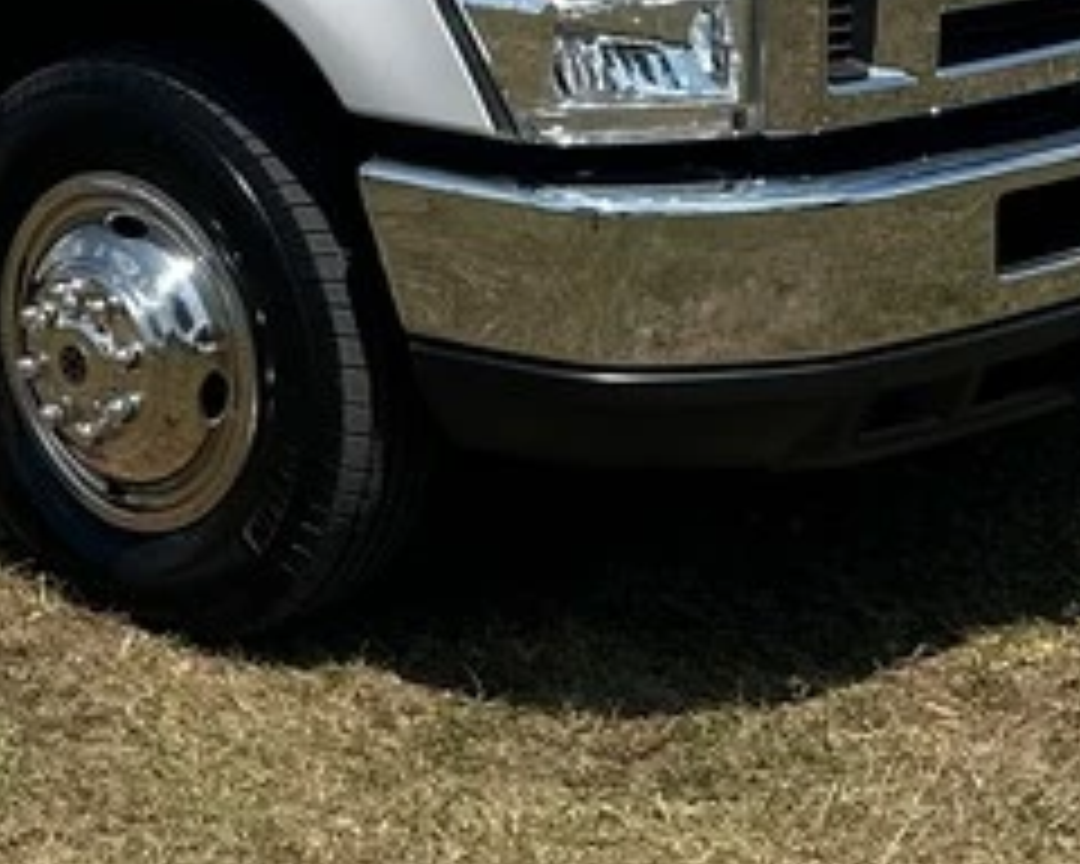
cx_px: -256
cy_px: -454
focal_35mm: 117
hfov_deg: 15.7
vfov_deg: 12.5
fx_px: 3740
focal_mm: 6.86
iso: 80
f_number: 1.78
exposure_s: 1/7042
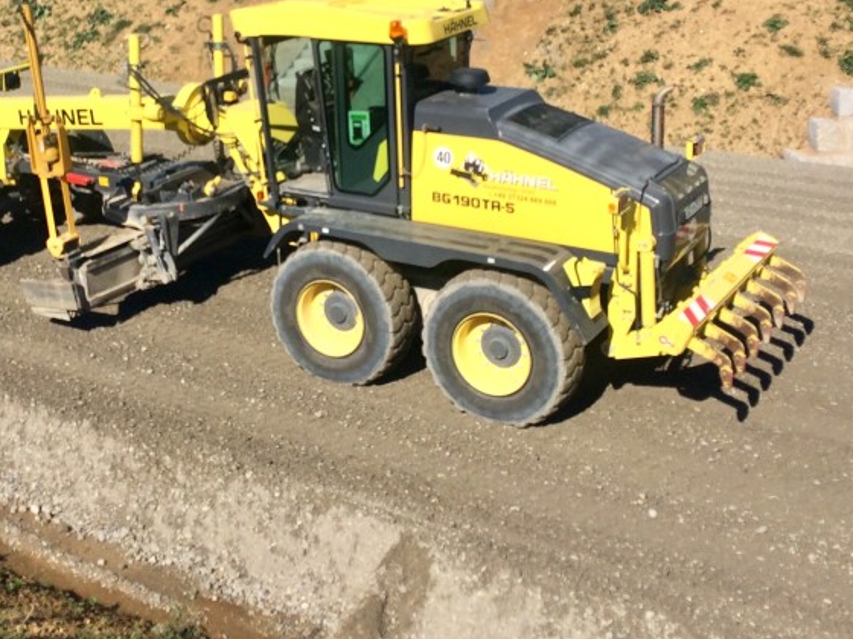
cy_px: 148
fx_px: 1306
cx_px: 303
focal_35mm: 53
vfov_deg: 27.1
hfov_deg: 35.9
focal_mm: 4.15
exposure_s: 1/3425
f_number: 2.2
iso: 32
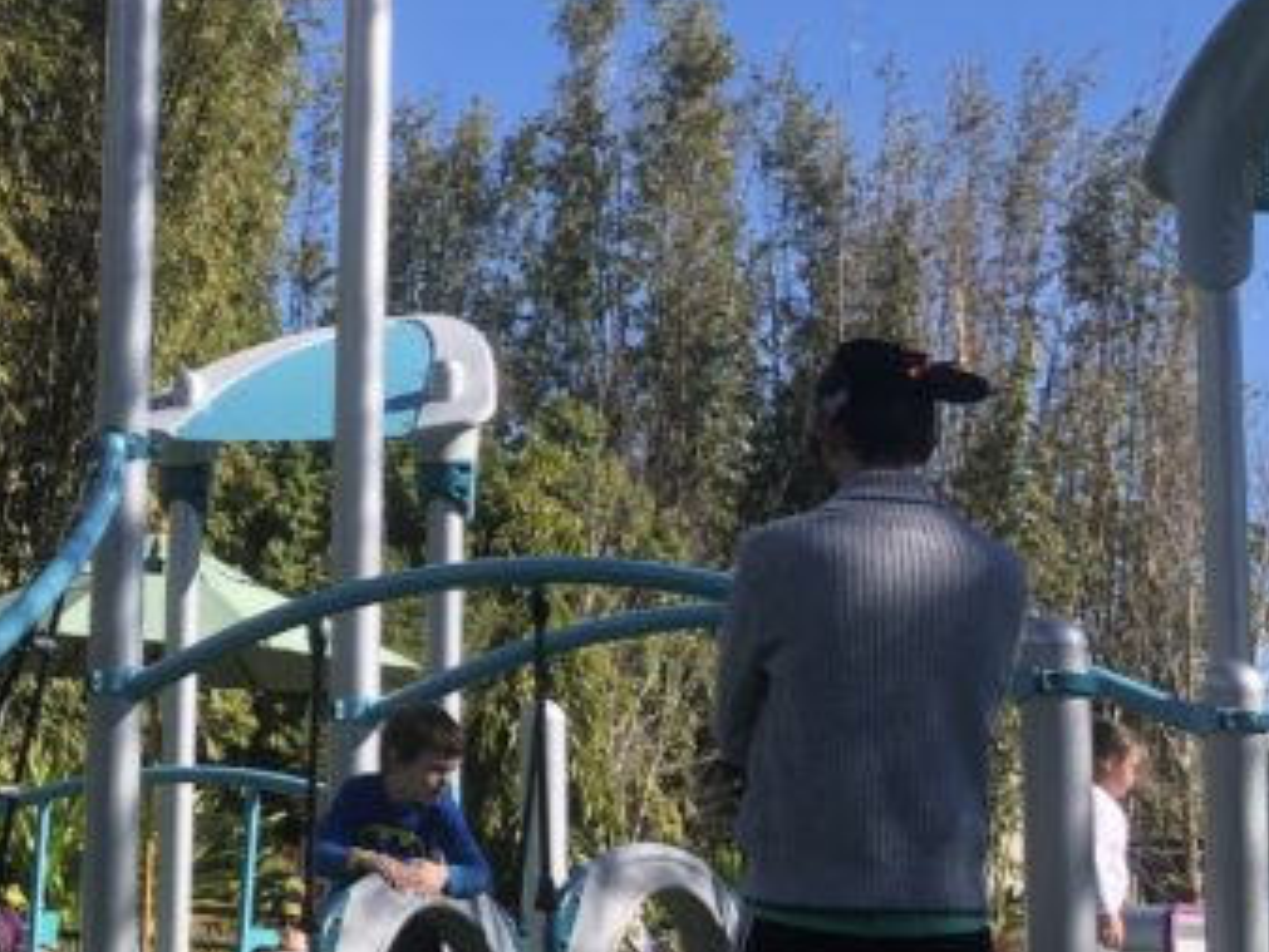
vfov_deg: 17.3
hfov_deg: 21.6
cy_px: 320
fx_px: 3117
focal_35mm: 85
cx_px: -200
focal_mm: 3.99
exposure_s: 1/1066
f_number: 1.8
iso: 20
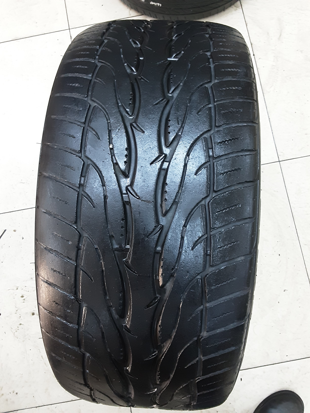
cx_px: 155
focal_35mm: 28
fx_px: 334
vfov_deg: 63.4
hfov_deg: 49.7
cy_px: 206
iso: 320
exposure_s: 1/25
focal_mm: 2.9
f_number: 1.9
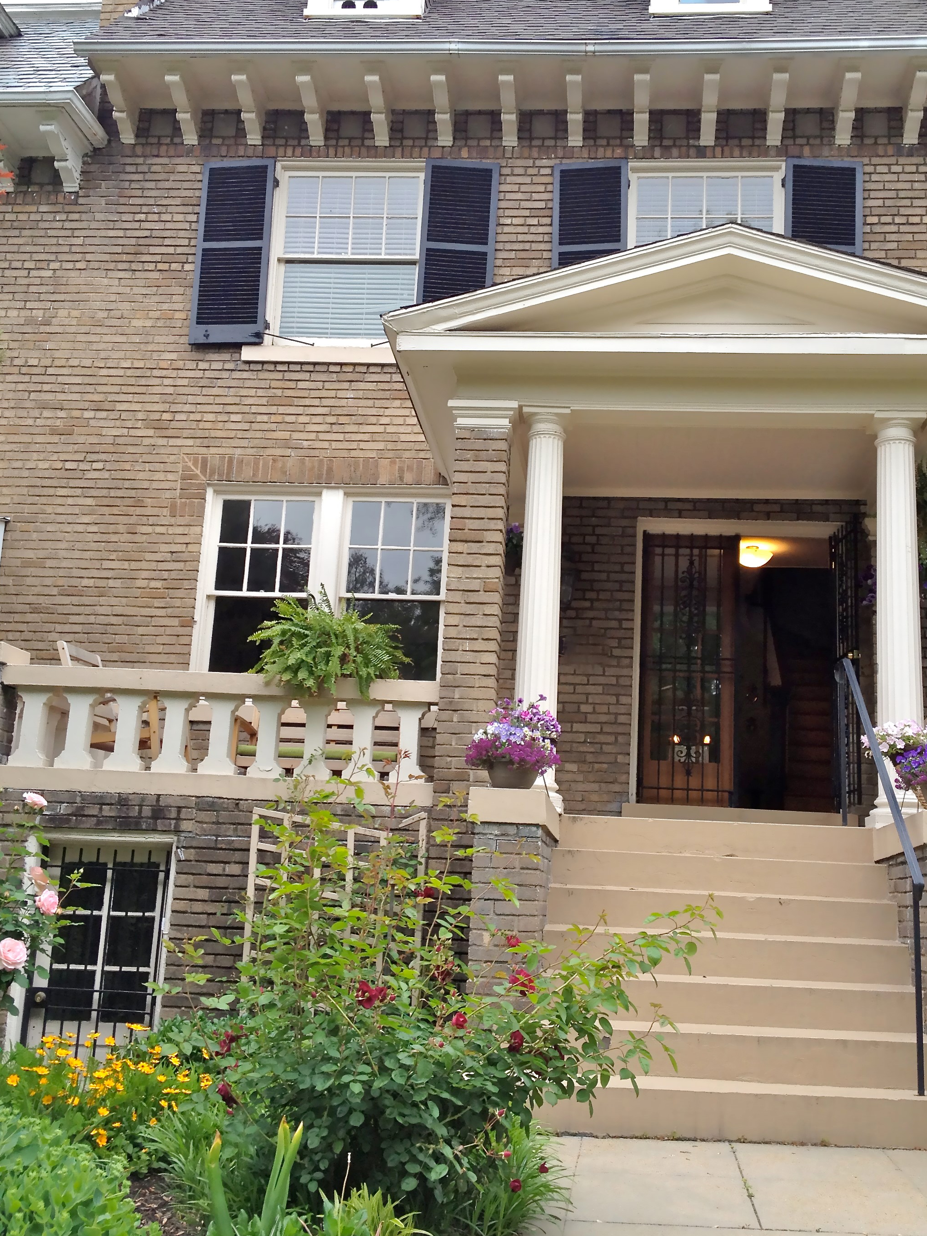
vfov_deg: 44.8
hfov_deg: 34.3
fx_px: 1500
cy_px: 577
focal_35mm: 42
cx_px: 524
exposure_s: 1/120
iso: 64
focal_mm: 4.28
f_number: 2.4
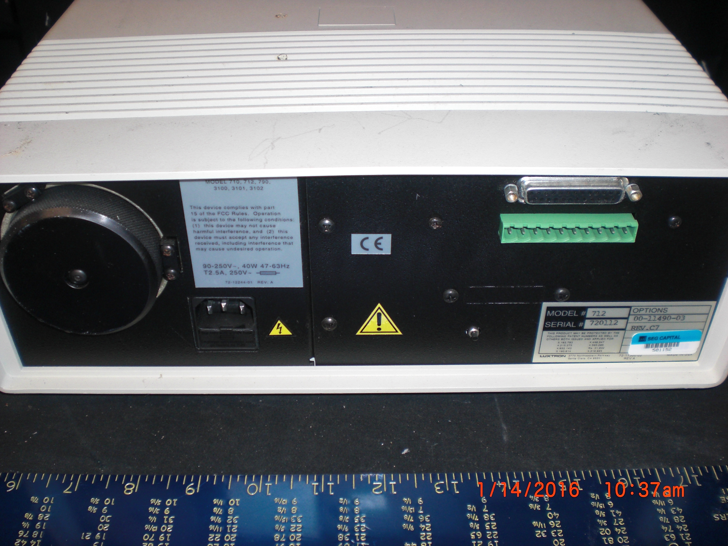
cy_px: 273
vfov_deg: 37.7
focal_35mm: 38
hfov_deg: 49.0
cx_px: 364
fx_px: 799
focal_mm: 6.3
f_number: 3.1
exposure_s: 1/60
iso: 100
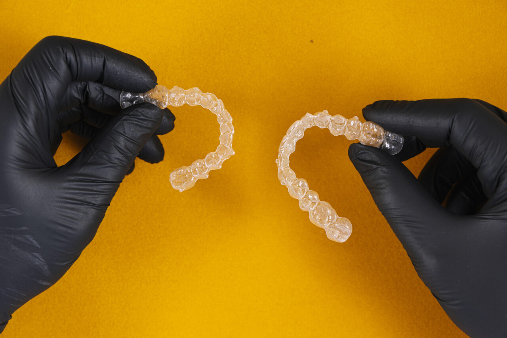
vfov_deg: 19.4
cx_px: 254
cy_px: 169
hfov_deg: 28.9
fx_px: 985
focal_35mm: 70
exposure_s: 1/160
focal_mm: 70
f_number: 7.1
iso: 100
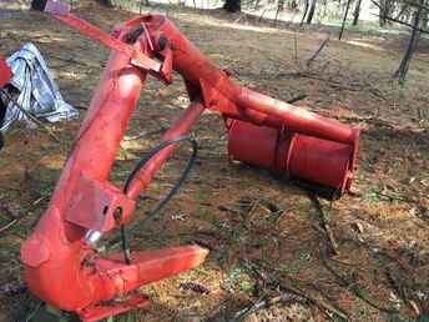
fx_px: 359
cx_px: 214
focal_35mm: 29
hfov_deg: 61.7
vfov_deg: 48.2
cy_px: 161
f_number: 2.2
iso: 64
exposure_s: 1/30
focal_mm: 4.15
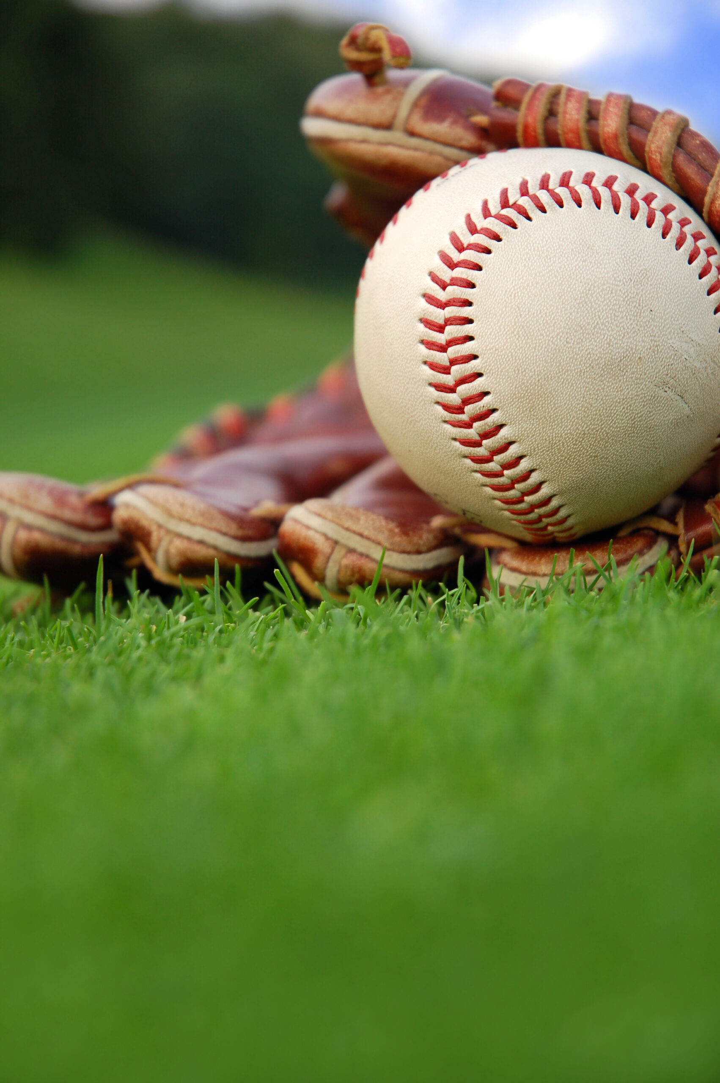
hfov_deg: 13.0
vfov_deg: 19.5
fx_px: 3156
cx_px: 360
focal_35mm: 105
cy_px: 542
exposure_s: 1/100
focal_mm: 70
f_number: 5
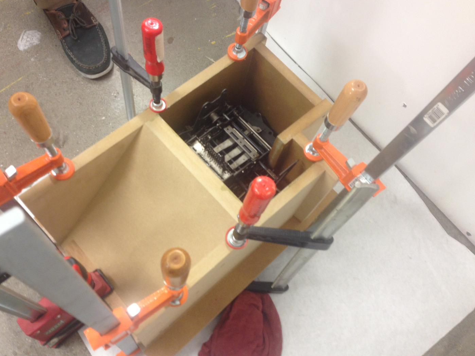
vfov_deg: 39.7
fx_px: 494
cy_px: 174
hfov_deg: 51.4
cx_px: 234
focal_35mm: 36
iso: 64
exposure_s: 1/20
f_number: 2.4
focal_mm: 4.28
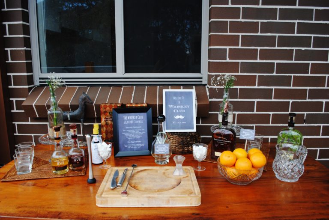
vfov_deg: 48.0
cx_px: 164
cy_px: 110
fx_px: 247
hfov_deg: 67.3
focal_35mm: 27
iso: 100
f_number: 5.6
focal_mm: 18
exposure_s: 1/125
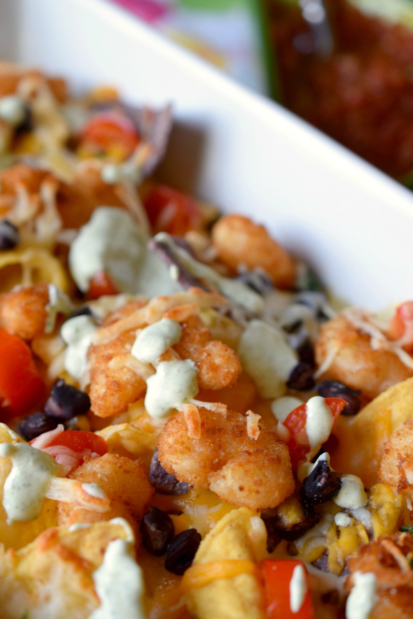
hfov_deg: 22.6
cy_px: 310
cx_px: 206
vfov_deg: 33.4
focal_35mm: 60
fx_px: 1032
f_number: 4
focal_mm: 40
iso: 450
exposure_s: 1/60
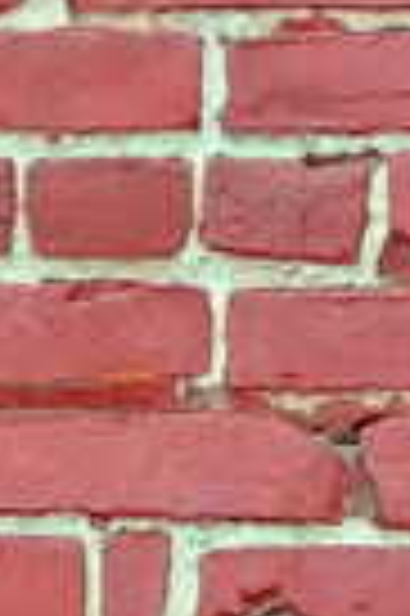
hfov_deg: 0.9
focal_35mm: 1494
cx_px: -570
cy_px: 1630
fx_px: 25585
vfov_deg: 1.4
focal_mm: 200
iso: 560
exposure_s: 1/200
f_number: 8
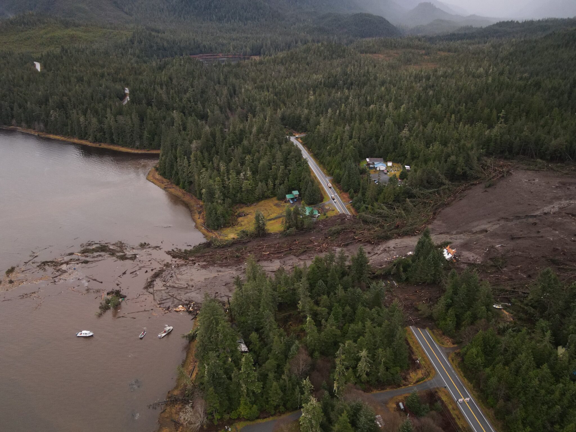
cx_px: 288
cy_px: 216
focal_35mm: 24
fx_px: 399
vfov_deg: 56.8
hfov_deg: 71.6
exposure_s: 1/30
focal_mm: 4.5
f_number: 2.8
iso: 800
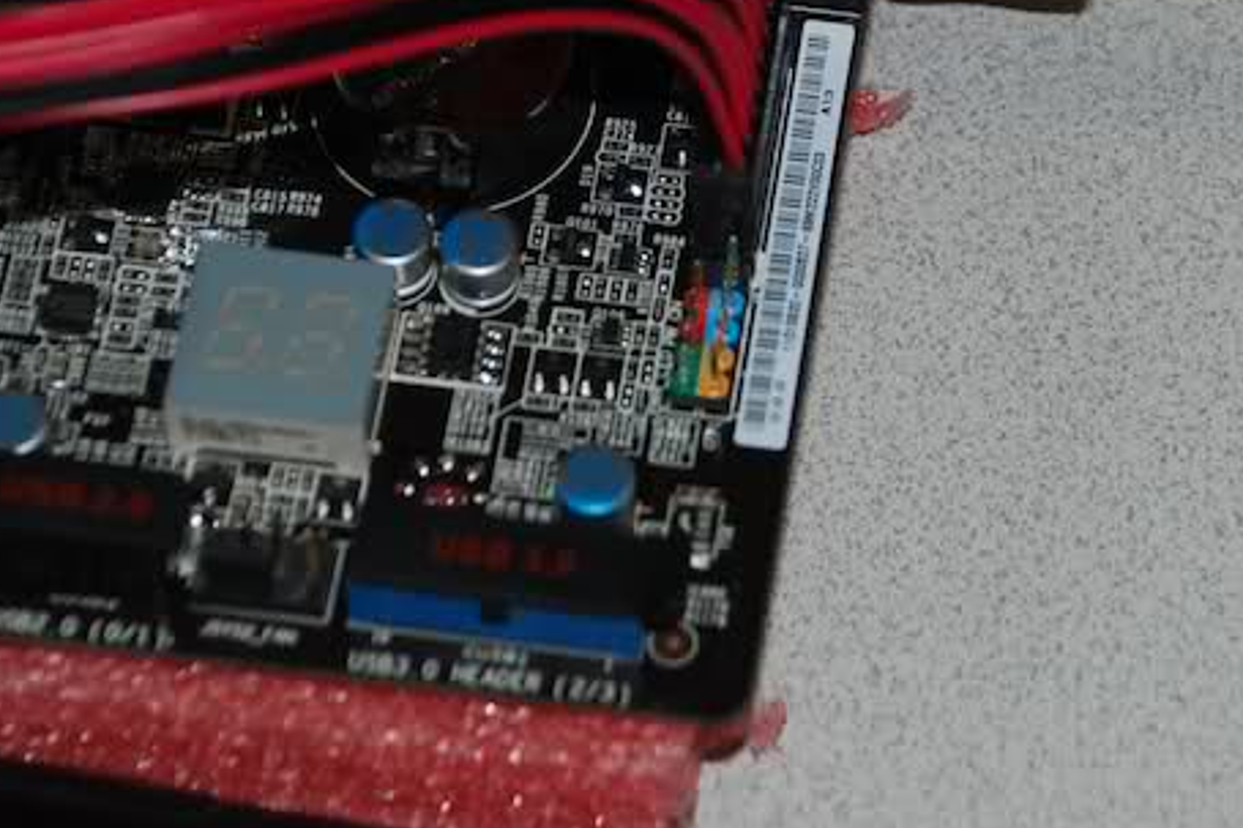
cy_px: -45
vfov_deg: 6.3
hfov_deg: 9.4
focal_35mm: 218
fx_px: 7524
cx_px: 929
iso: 200
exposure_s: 1/125
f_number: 5.3
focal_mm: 66
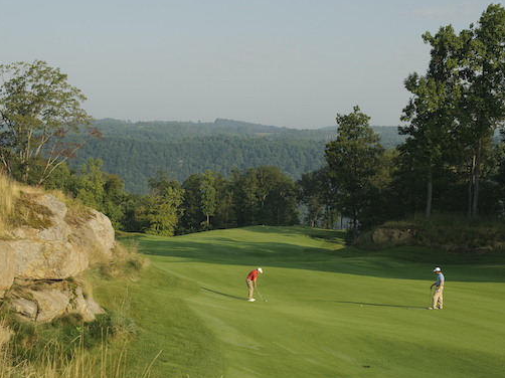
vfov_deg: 24.7
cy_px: 230
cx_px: 251
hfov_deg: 32.7
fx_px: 860
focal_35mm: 59
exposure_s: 1/160
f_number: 11
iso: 200
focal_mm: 44
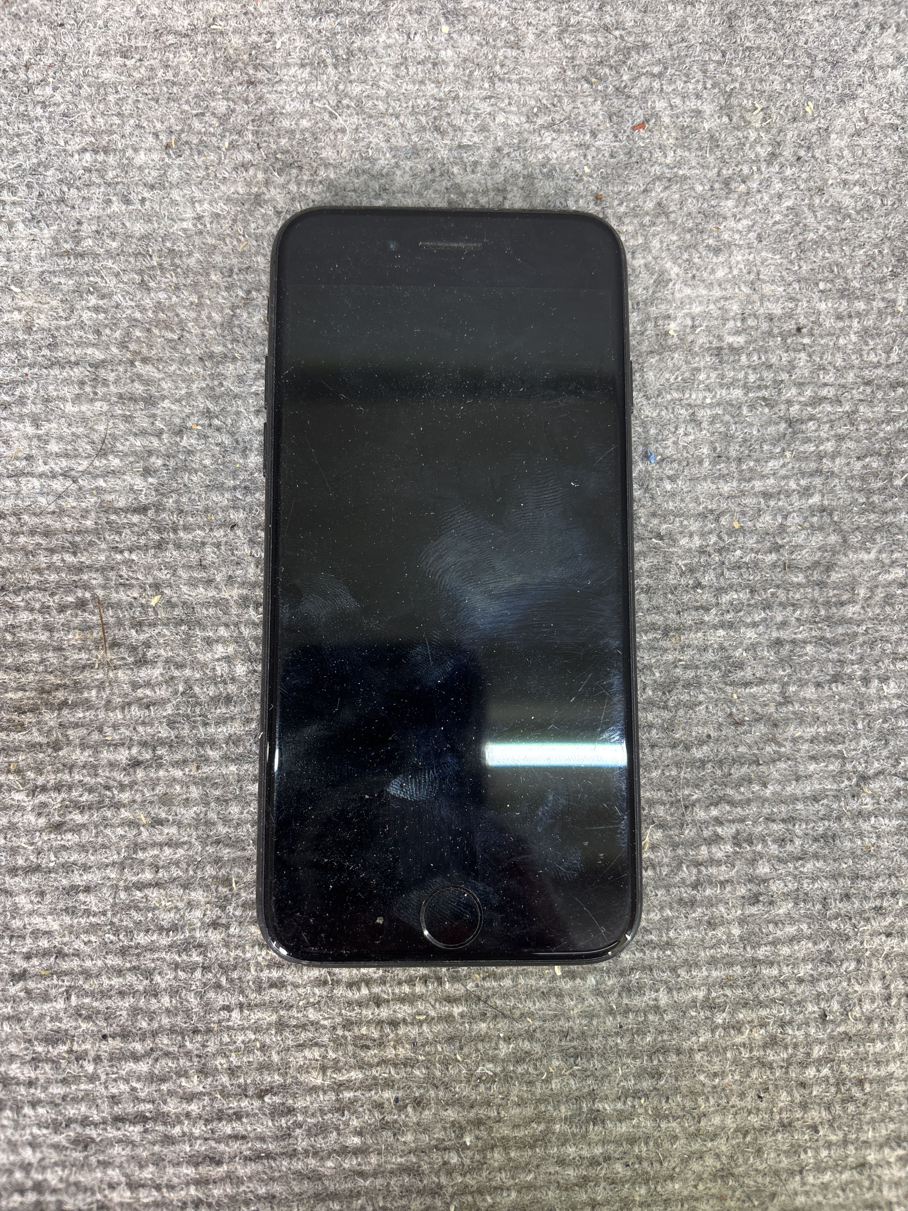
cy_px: 606
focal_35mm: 26
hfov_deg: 53.1
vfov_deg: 67.3
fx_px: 909
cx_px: 454
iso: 125
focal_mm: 5.96
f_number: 1.6
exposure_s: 1/50
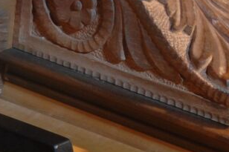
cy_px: 236
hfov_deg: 4.8
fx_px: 2702
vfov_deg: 3.2
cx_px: -224
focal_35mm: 425
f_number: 10
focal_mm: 38
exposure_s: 4
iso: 100
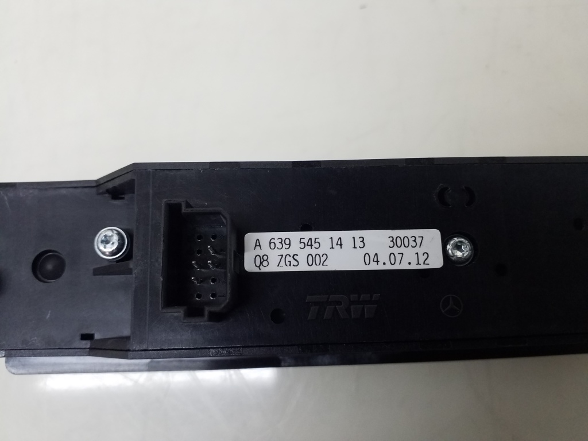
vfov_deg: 51.4
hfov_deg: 65.3
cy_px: 220
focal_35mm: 27
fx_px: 459
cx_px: 294
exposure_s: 1/50
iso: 160
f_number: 1.9
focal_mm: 3.6
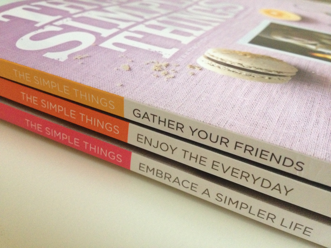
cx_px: 166
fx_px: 335
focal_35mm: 35
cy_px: 124
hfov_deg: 52.6
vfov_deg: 40.7
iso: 500
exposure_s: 1/15
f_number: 2.4
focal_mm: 4.28
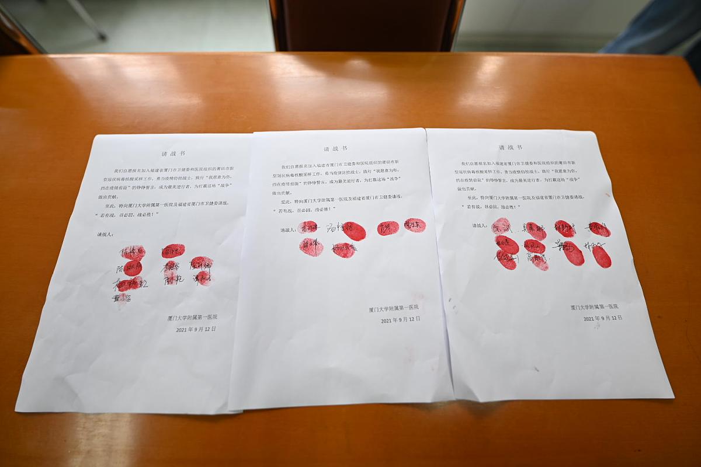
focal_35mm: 14
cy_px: 234
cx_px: 350
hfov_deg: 104.3
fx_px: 273
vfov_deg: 81.2
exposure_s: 1/250
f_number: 1.8
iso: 200
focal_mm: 14
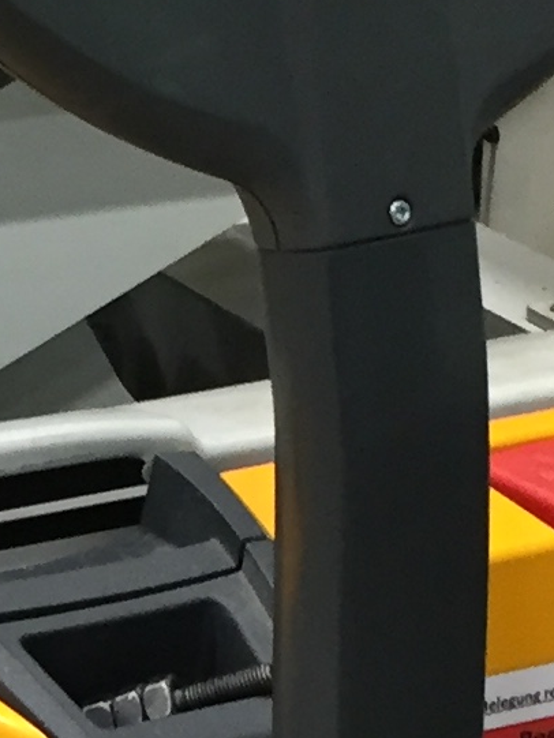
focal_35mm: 175
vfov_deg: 11.2
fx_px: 3733
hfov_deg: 8.4
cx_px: -127
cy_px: 703
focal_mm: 4.15
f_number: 2.2
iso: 160
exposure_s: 1/33
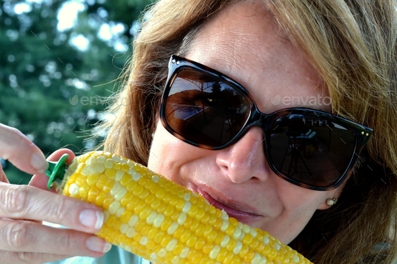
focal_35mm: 60
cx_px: 198
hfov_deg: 33.4
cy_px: 132
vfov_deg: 22.6
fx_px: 661
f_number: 10
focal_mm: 40
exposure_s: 1/60
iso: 400
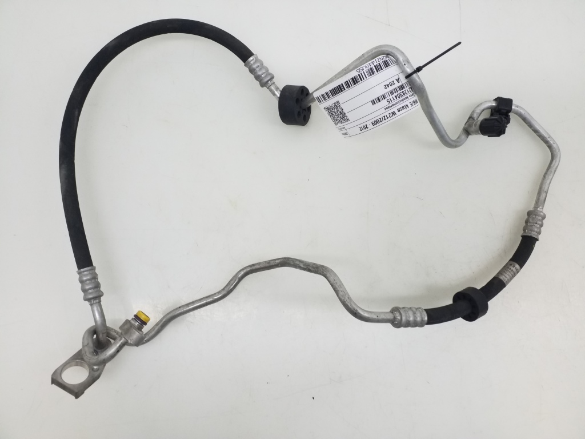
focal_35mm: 27
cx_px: 292
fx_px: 456
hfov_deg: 65.3
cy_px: 220
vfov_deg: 51.4
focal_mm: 3.6
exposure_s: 1/50
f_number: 1.9
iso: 100
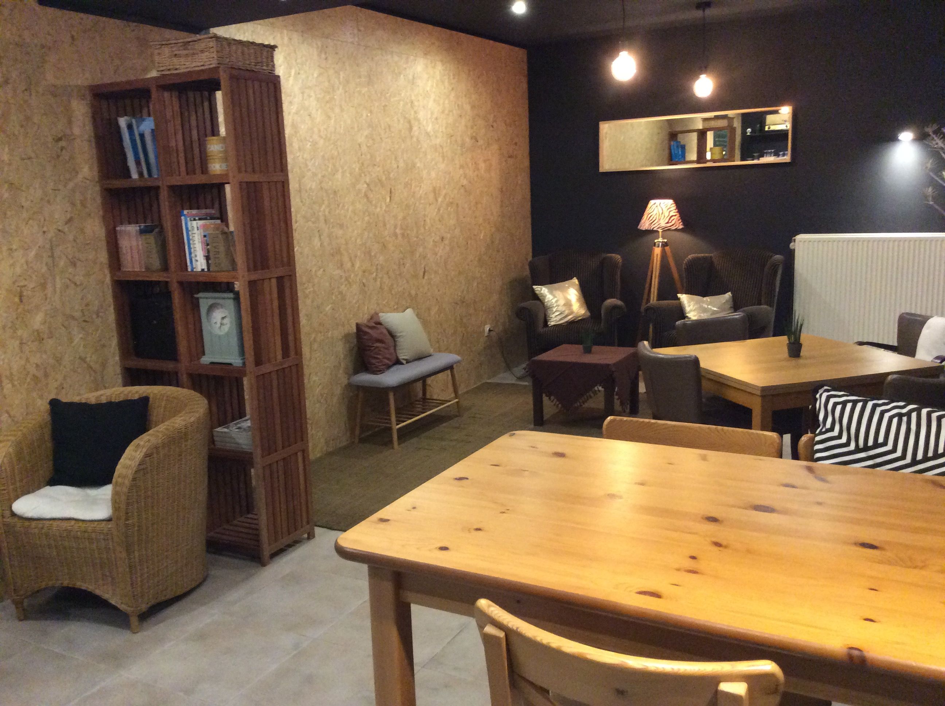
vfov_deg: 44.1
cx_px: 472
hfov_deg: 56.9
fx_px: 872
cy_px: 353
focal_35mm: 32
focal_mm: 3.3
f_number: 2.4
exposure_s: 1/17
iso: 320
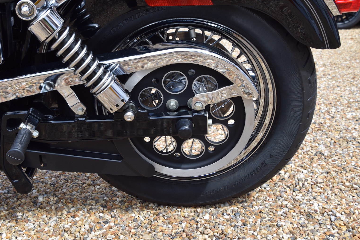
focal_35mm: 47
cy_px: 84
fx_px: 470
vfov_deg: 28.5
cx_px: 142
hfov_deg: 41.7
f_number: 8
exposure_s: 1/250
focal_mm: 24
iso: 320
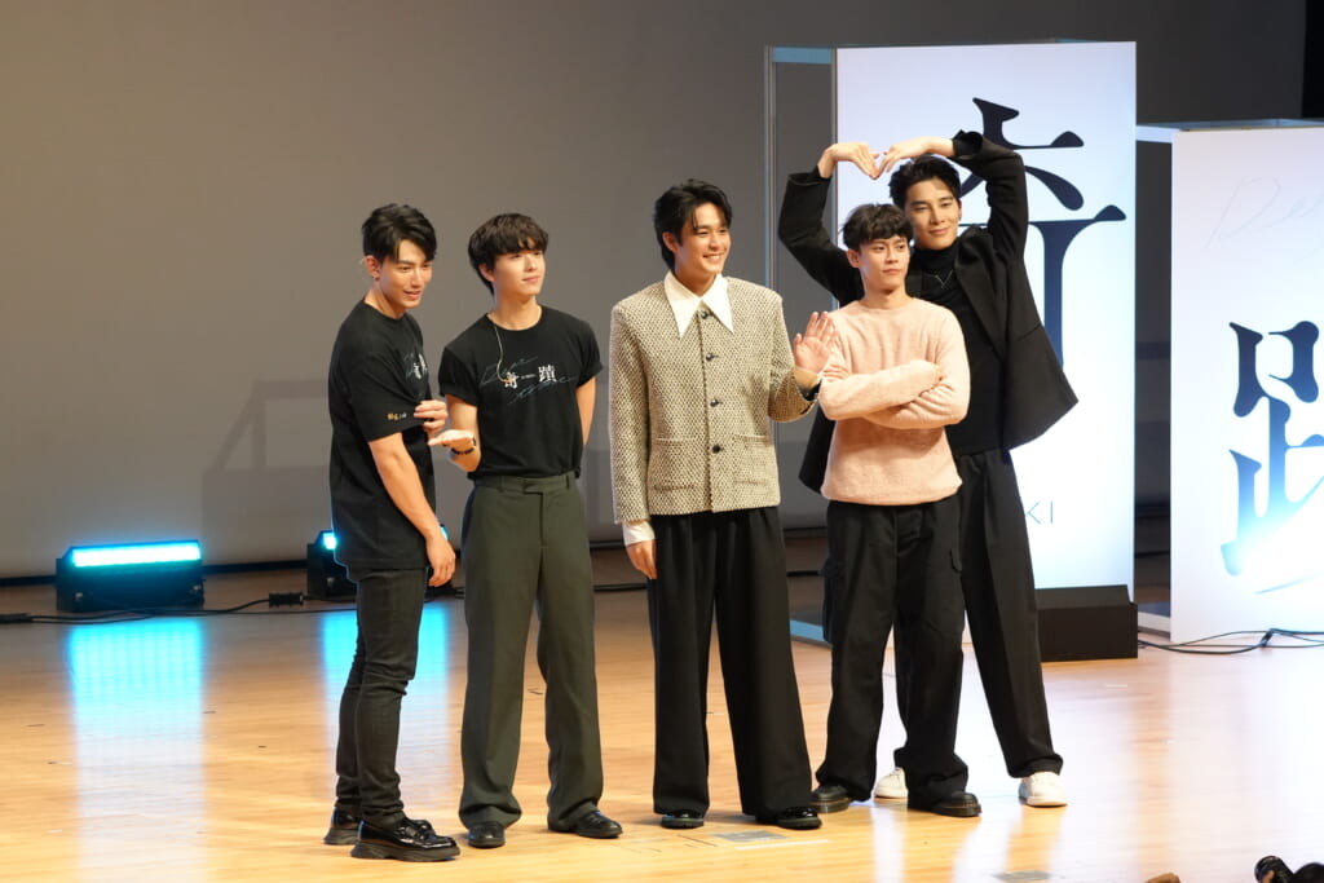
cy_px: 442
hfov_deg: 11.6
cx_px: 662
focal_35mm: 177
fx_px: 6510
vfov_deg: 7.8
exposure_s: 1/320
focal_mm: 118
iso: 4000
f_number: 5
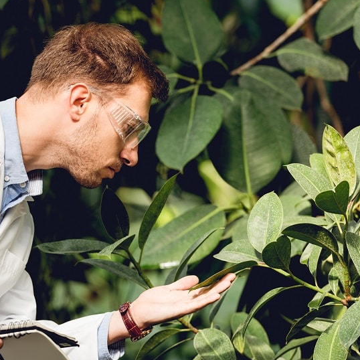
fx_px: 3094
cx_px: 92
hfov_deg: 6.7
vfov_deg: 6.7
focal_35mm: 263
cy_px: 192
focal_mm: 185
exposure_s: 1/160
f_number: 4
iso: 250
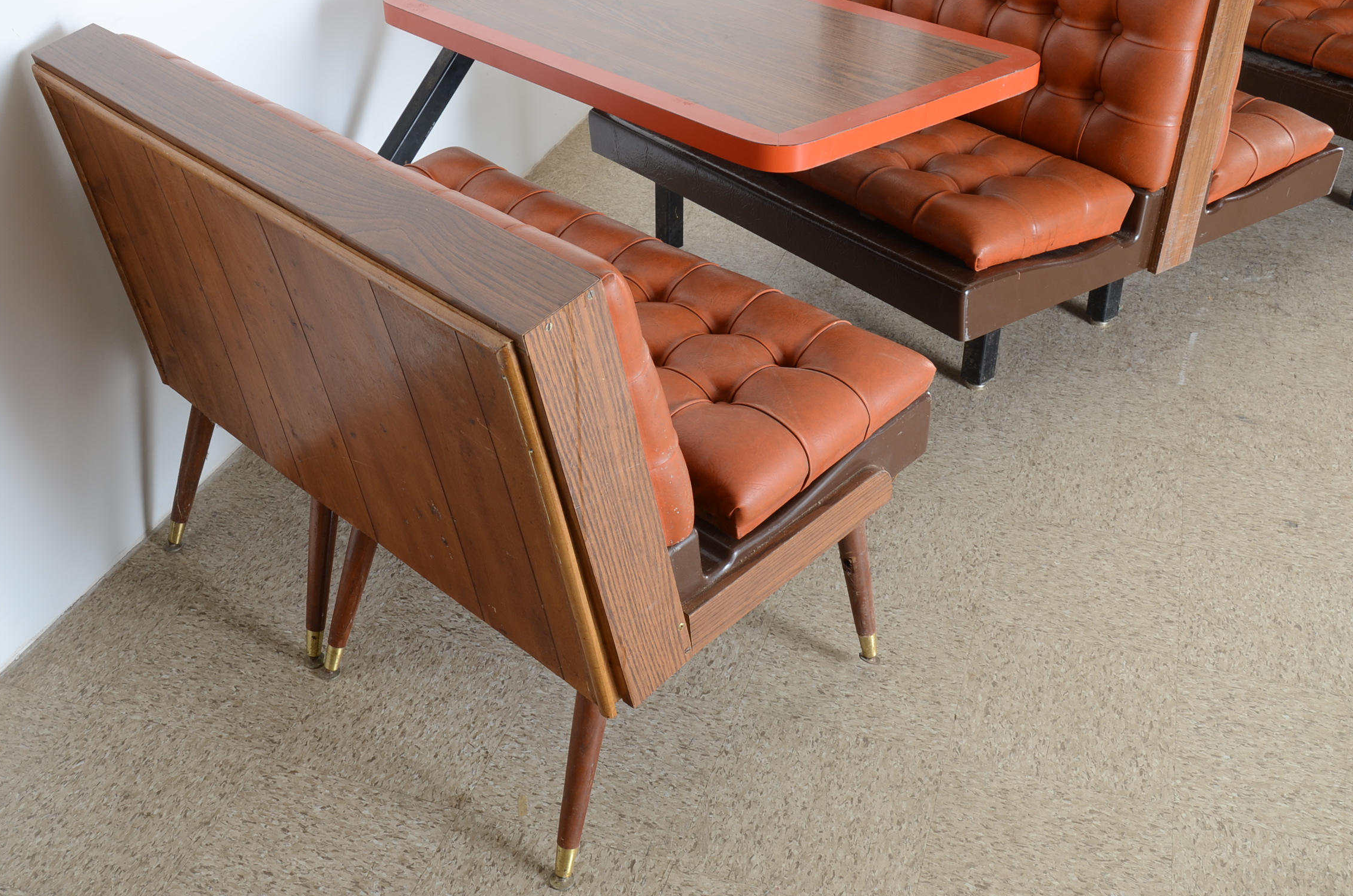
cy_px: 422
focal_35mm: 39
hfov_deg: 49.6
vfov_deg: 34.1
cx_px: 629
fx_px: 1463
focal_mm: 24
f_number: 10
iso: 125
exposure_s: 1/125
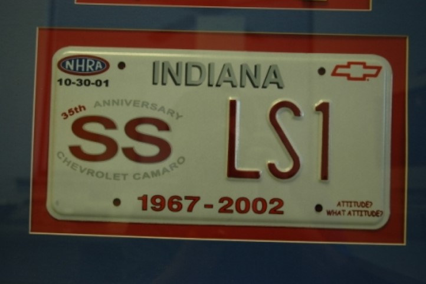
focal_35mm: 46
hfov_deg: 42.4
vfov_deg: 28.9
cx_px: 213
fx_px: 550
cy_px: 142
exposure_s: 1/30
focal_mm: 31
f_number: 4
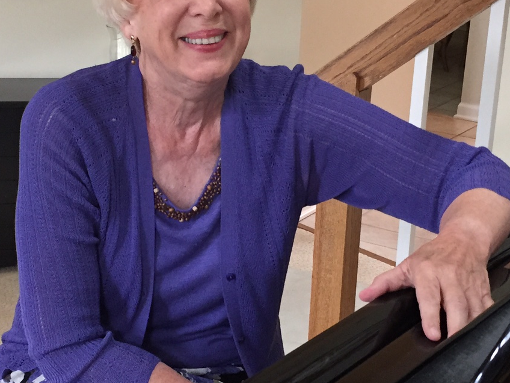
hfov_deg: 27.8
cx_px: 251
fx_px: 1031
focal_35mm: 70
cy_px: 178
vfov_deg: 21.0
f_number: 2.2
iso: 160
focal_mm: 4.15
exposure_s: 1/30
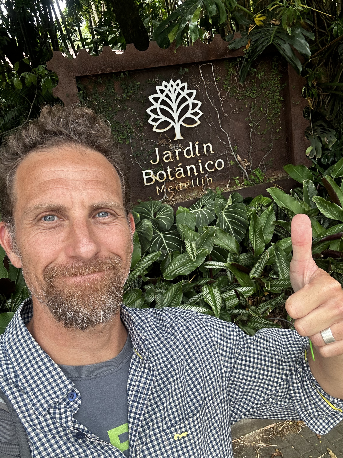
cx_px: 172
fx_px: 396
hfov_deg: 46.8
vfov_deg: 60.0
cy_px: 229
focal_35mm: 30
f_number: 1.9
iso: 25
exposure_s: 1/193
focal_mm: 2.69
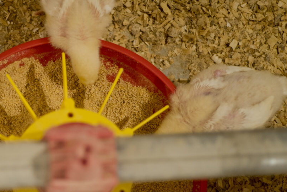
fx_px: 758
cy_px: 143
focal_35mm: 95
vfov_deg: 14.4
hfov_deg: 21.2
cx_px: 60
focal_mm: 50
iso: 1000
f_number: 1.8
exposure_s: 1/60
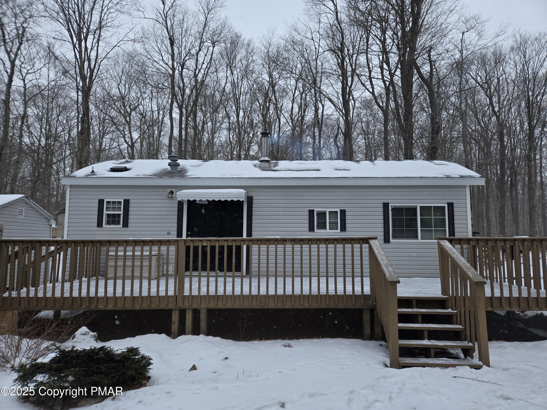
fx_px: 363
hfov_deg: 73.9
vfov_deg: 58.9
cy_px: 205
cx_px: 274
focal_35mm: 23
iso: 25
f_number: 1.8
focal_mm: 5.4
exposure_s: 1/968
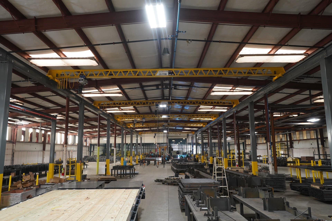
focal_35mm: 29
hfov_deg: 63.7
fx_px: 267
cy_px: 110
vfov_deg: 45.0
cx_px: 166
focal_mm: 29
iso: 3200
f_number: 4
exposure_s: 1/160
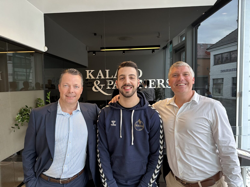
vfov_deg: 56.8
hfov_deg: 71.6
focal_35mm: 24
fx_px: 173
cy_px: 94
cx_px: 125
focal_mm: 6.86
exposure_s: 1/100
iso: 160
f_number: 1.78
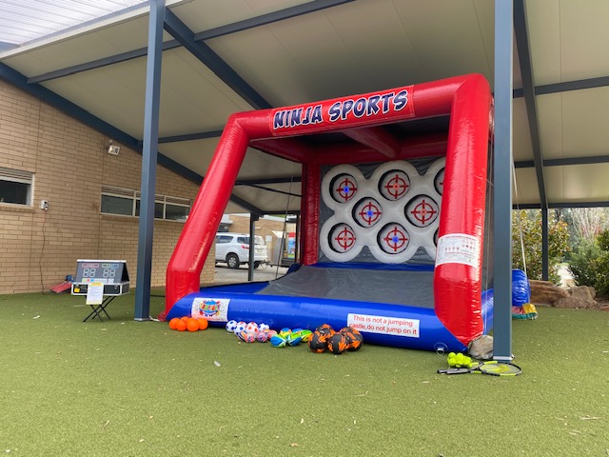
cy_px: 228
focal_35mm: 26
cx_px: 304
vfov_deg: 53.1
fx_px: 457
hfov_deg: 67.3
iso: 40
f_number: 1.8
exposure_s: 1/121
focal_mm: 4.25
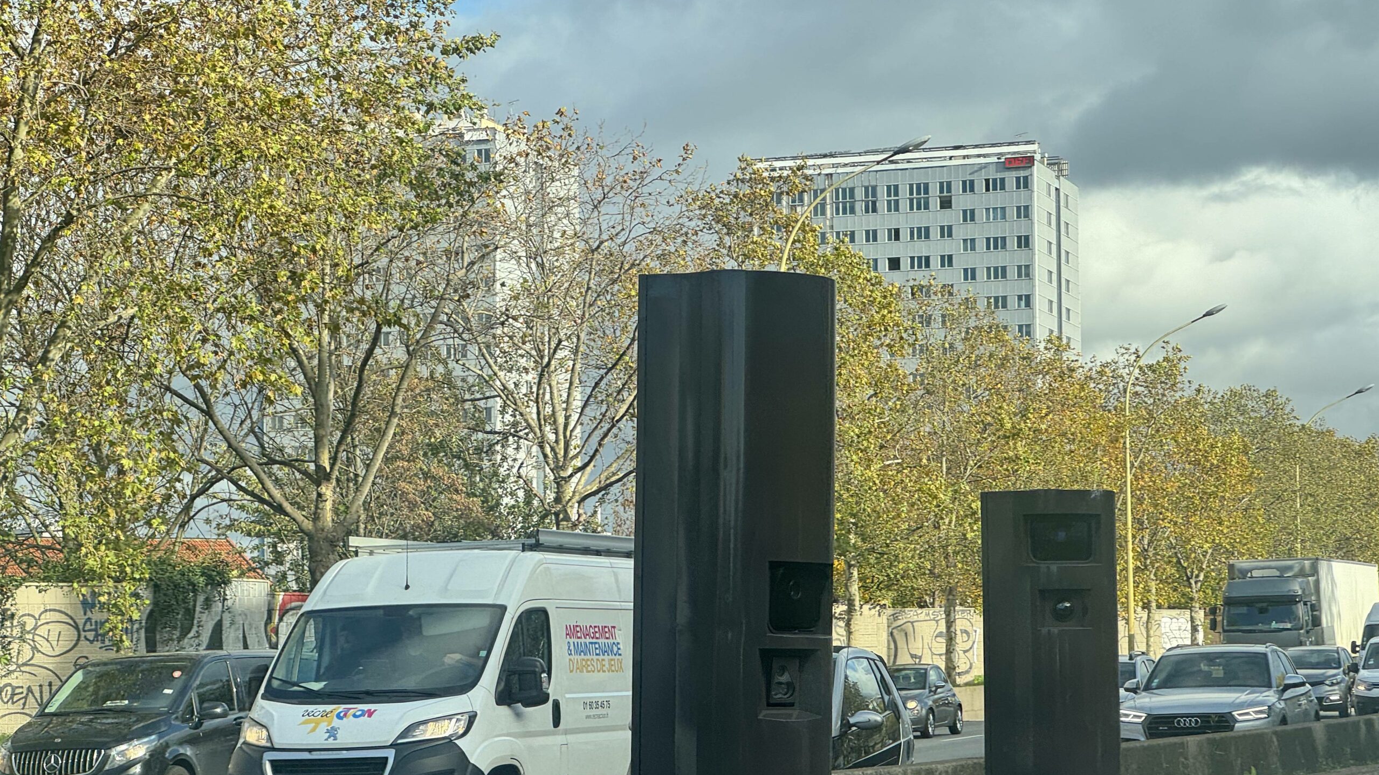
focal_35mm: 84
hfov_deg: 25.3
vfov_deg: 14.4
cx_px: 690
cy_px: 515
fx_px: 3071
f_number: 2.8
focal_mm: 9
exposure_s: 1/156
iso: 25
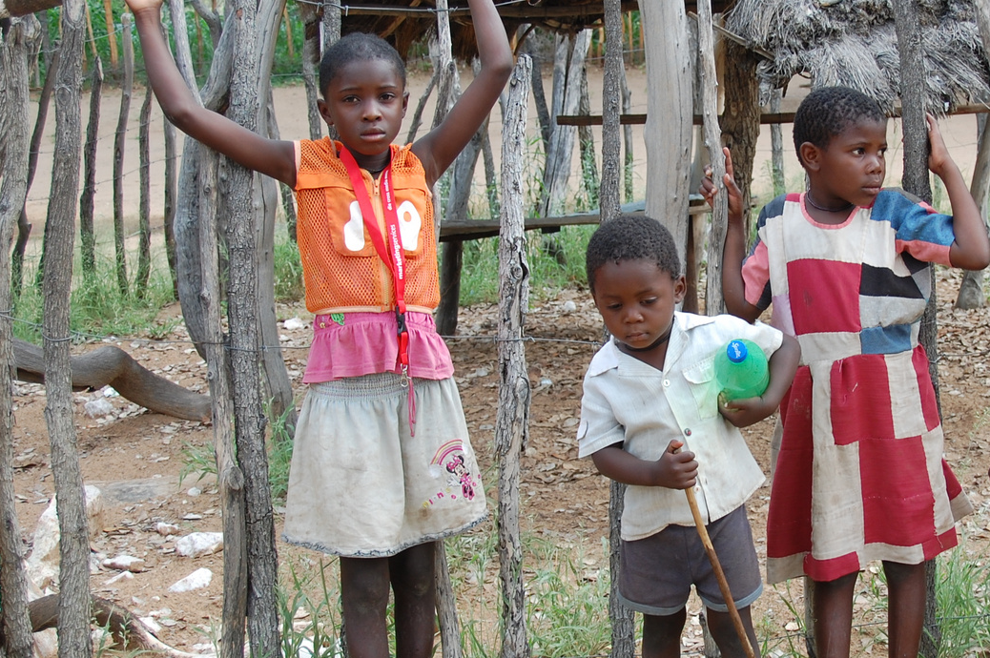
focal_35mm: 61
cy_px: 332
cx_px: 719
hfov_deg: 32.4
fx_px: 1676
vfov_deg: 22.2
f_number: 5.6
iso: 200
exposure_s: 1/125
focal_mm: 26
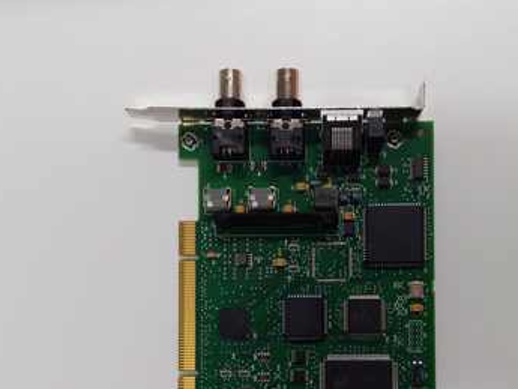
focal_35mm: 47
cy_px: 311
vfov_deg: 30.2
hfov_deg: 40.3
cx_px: 309
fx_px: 704
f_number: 2
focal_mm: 3.79
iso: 152
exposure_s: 1/33
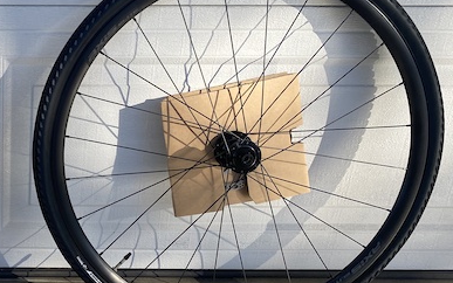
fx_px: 704
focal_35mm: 57
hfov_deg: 32.9
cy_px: 151
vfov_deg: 22.8
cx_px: 4
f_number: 1.8
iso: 32
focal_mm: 4.25
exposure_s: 1/673
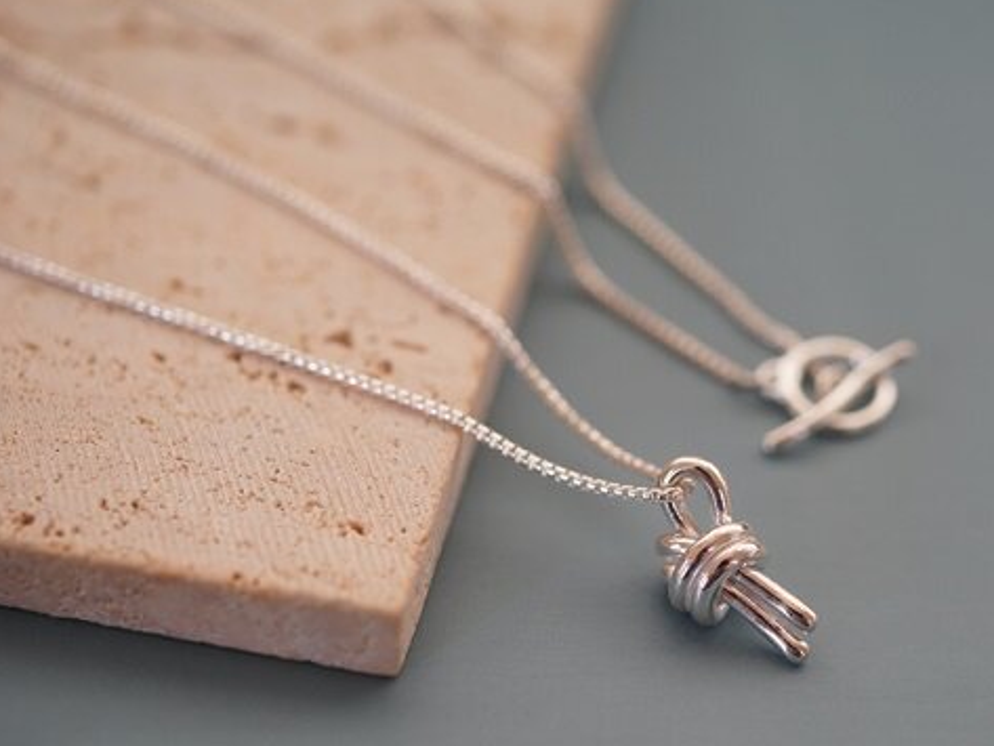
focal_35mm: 65
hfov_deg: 29.6
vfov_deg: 22.6
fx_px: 1867
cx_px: 664
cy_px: 420
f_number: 4
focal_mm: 50
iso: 400
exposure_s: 1/60
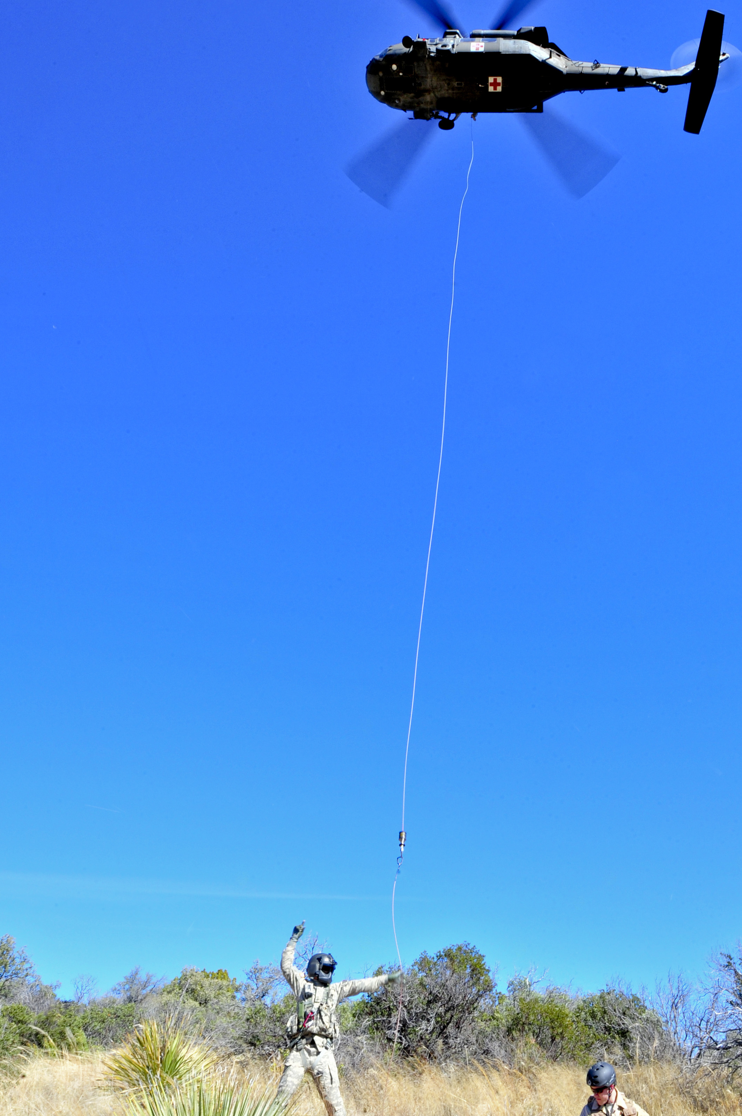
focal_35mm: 24
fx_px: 743
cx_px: 465
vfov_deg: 73.7
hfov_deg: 52.5
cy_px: 602
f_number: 22
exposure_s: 1/80
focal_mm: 18
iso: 640
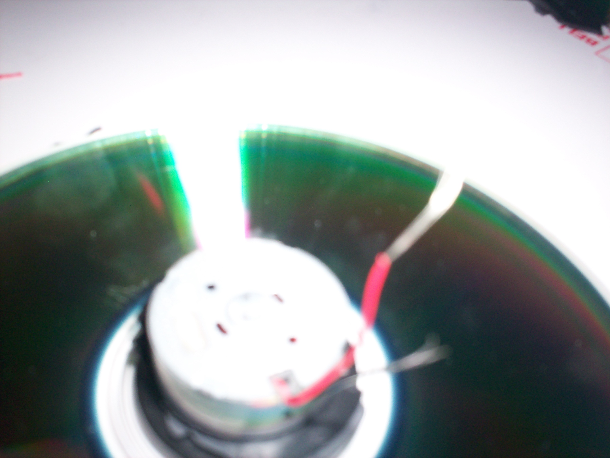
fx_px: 634
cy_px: 229
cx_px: 305
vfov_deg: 39.7
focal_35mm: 36
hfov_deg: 51.4
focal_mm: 6
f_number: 4.5
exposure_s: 1/60
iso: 140
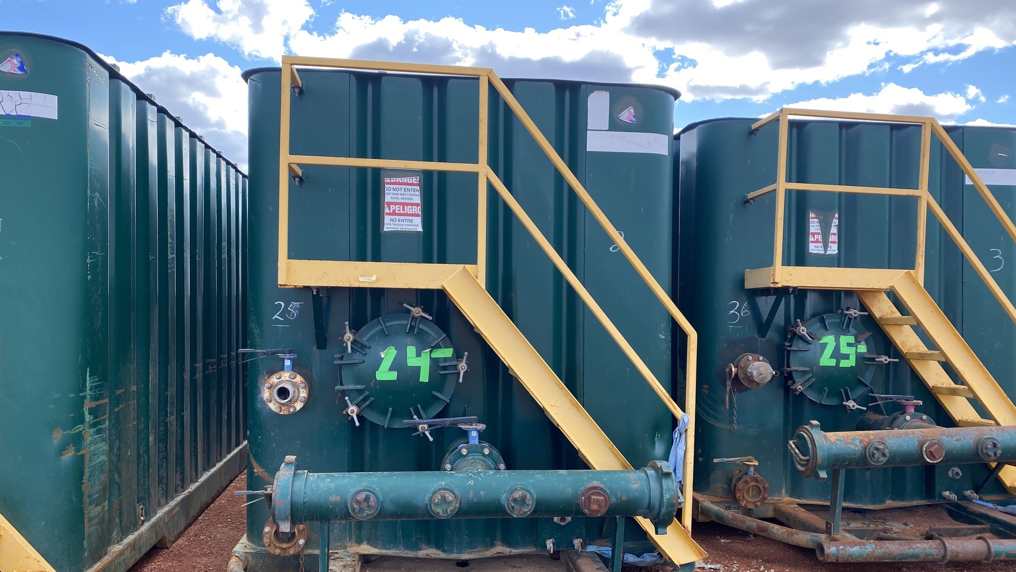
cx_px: 508
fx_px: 781
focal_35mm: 29
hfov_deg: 66.1
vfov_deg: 40.1
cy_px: 327
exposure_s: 1/693
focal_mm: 4.25
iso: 32
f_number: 1.8
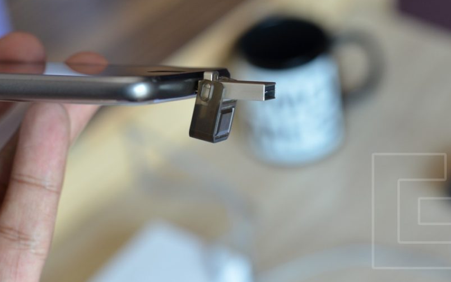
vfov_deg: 13.5
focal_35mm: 97
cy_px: 103
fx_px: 1192
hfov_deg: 21.4
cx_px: 225
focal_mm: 50
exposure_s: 1/100
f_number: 5
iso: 500
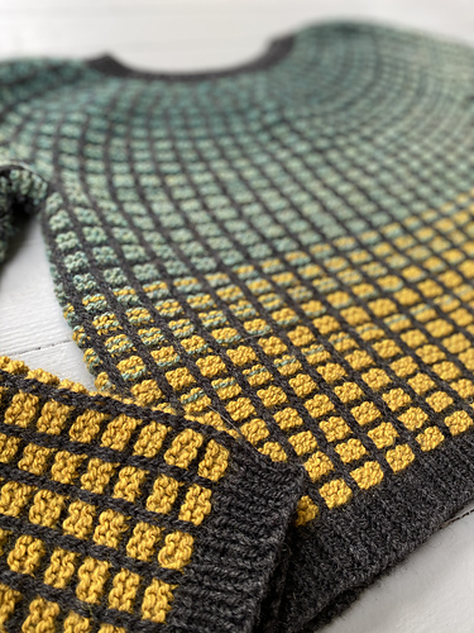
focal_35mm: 26
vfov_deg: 67.3
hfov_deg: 53.1
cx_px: 237
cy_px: 316
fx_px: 475
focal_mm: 4.25
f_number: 1.8
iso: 80
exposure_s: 1/122
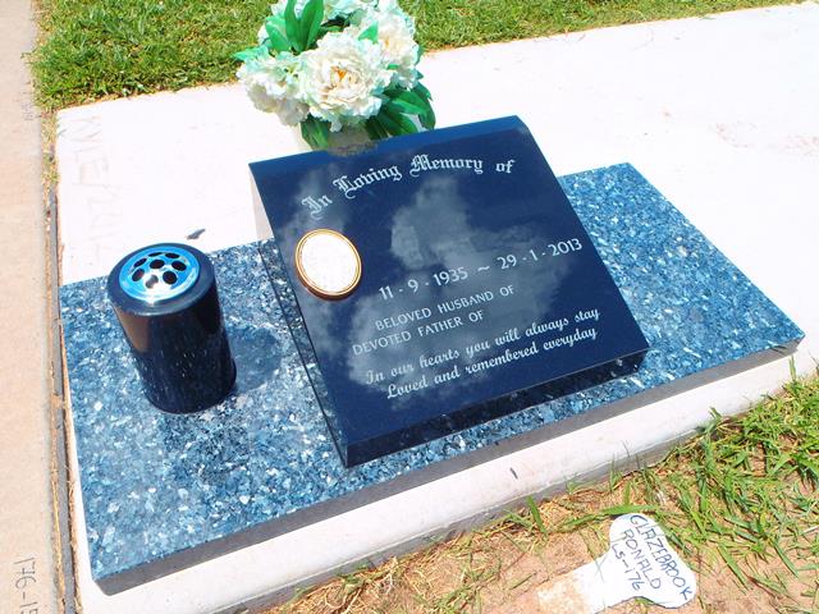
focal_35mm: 28
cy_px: 307
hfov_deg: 63.4
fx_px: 662
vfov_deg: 49.7
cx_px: 410
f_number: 4.5
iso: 80
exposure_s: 1/320
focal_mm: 5
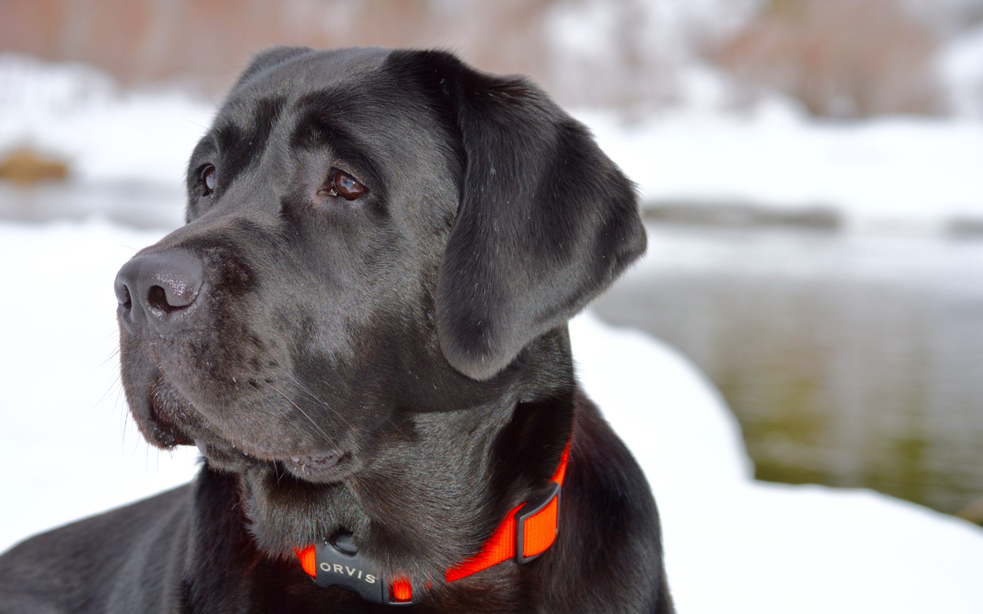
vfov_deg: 11.3
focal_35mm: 116
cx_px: 494
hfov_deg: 18.0
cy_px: 324
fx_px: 3095
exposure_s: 1/200
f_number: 7.1
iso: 100
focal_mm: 75
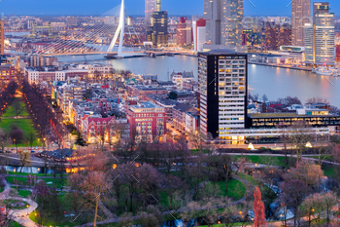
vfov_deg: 21.1
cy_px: 68
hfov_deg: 31.2
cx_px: 120
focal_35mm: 64
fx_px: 604
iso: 64
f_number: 8
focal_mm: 38
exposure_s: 1.3
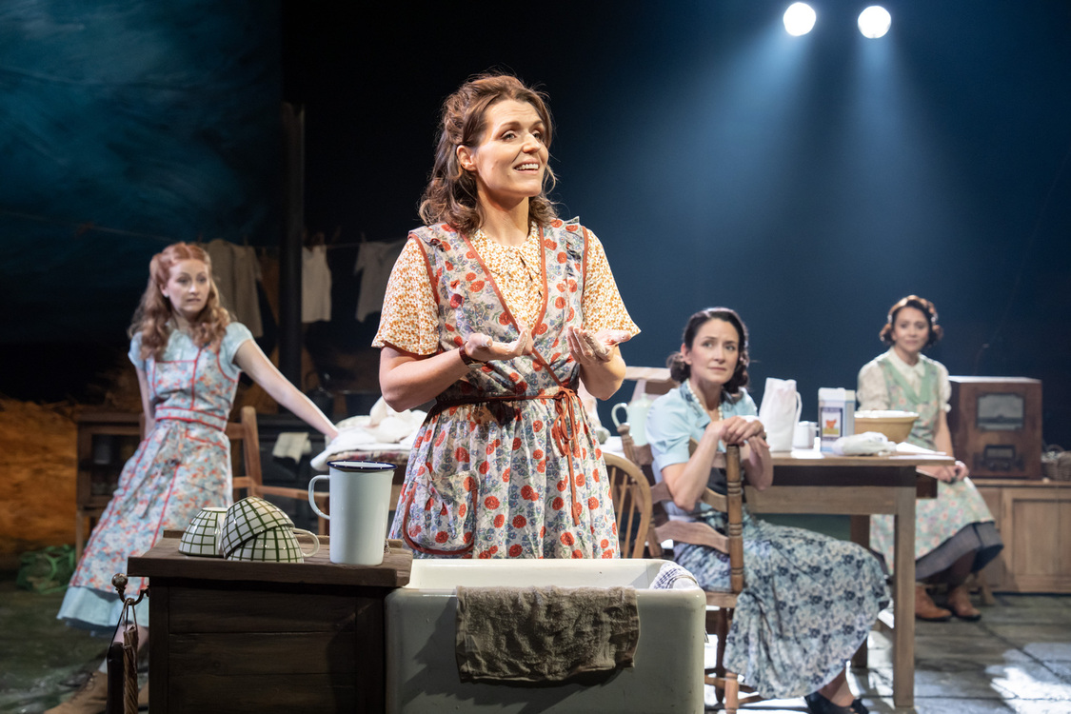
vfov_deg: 21.2
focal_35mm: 64
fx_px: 1904
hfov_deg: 31.4
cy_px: 357
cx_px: 536
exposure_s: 1/160
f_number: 4.5
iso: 1600
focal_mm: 64
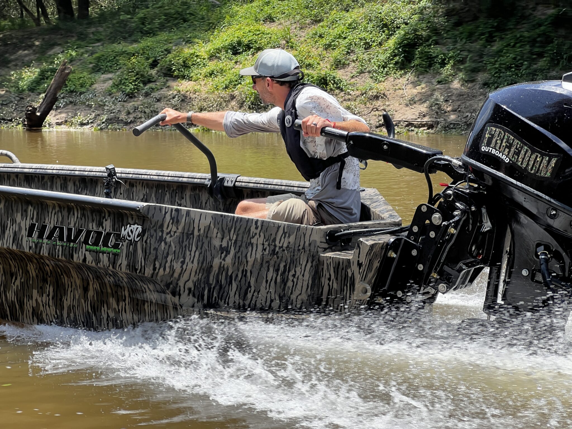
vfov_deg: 19.1
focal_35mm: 77
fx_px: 1272
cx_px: 286
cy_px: 214
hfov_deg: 25.3
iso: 32
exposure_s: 1/247
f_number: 2.8
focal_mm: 9
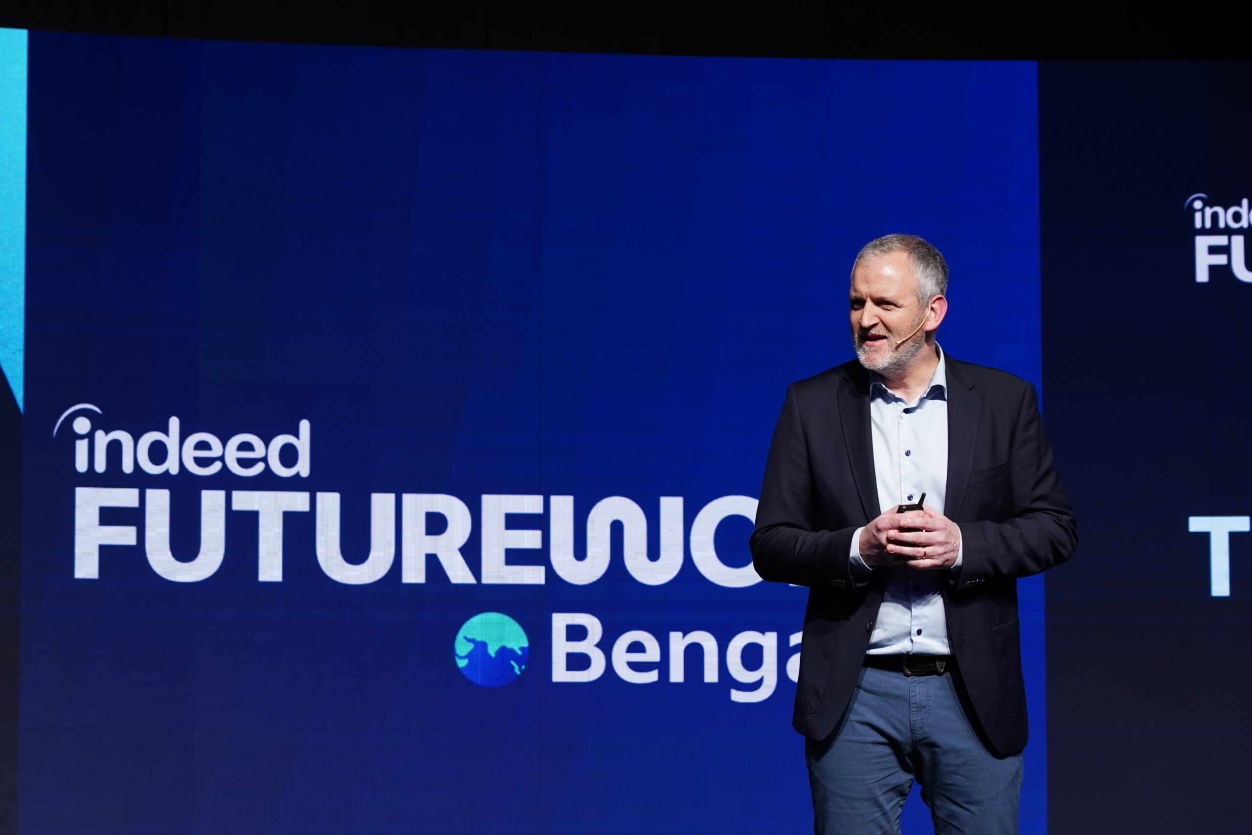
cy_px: 418
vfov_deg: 13.0
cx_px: 626
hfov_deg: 19.5
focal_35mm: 105
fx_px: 3652
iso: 1000
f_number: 6.3
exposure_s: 1/160
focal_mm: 105
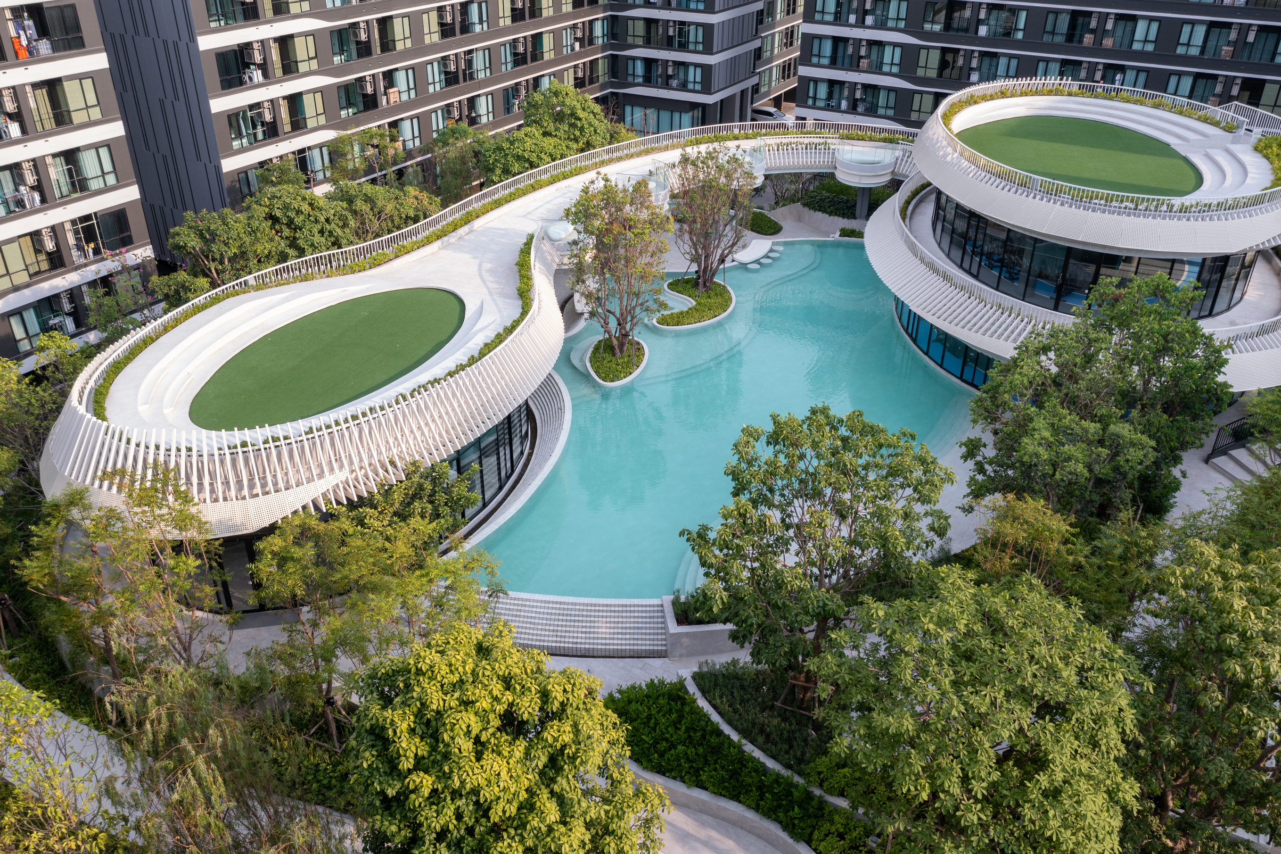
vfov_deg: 46.4
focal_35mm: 28
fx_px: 996
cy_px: 427
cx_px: 640
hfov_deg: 65.5
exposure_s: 1/200
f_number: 5
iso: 100
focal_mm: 10.26
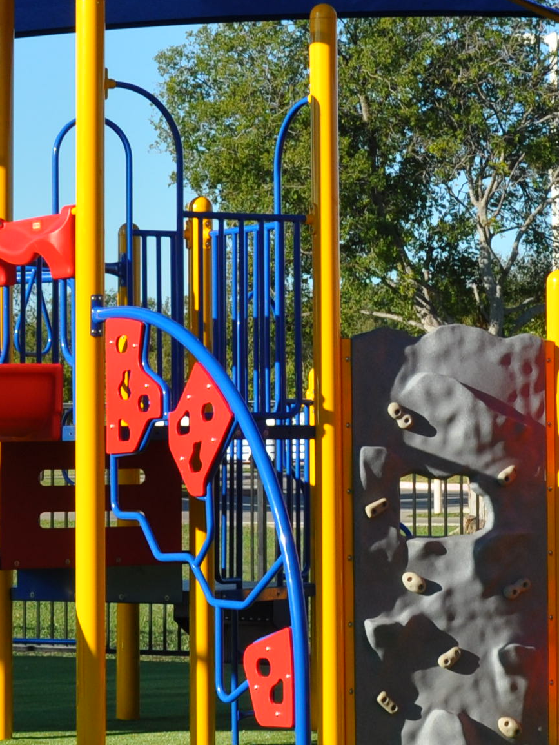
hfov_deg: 10.7
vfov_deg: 14.1
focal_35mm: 139
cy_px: 198
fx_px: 2991
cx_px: 367
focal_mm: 26
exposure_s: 1/320
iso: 200
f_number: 9
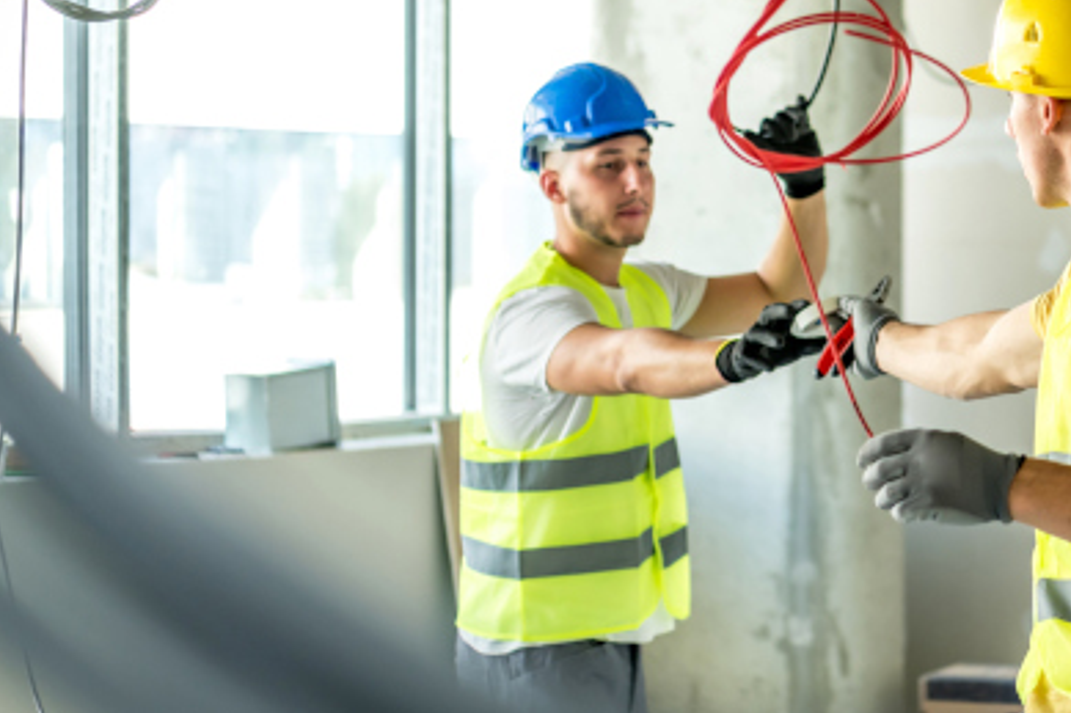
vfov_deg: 11.7
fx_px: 3479
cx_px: 829
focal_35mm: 117
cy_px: 290
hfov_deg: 17.4
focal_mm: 70
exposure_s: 1/160
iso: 400
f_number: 3.2
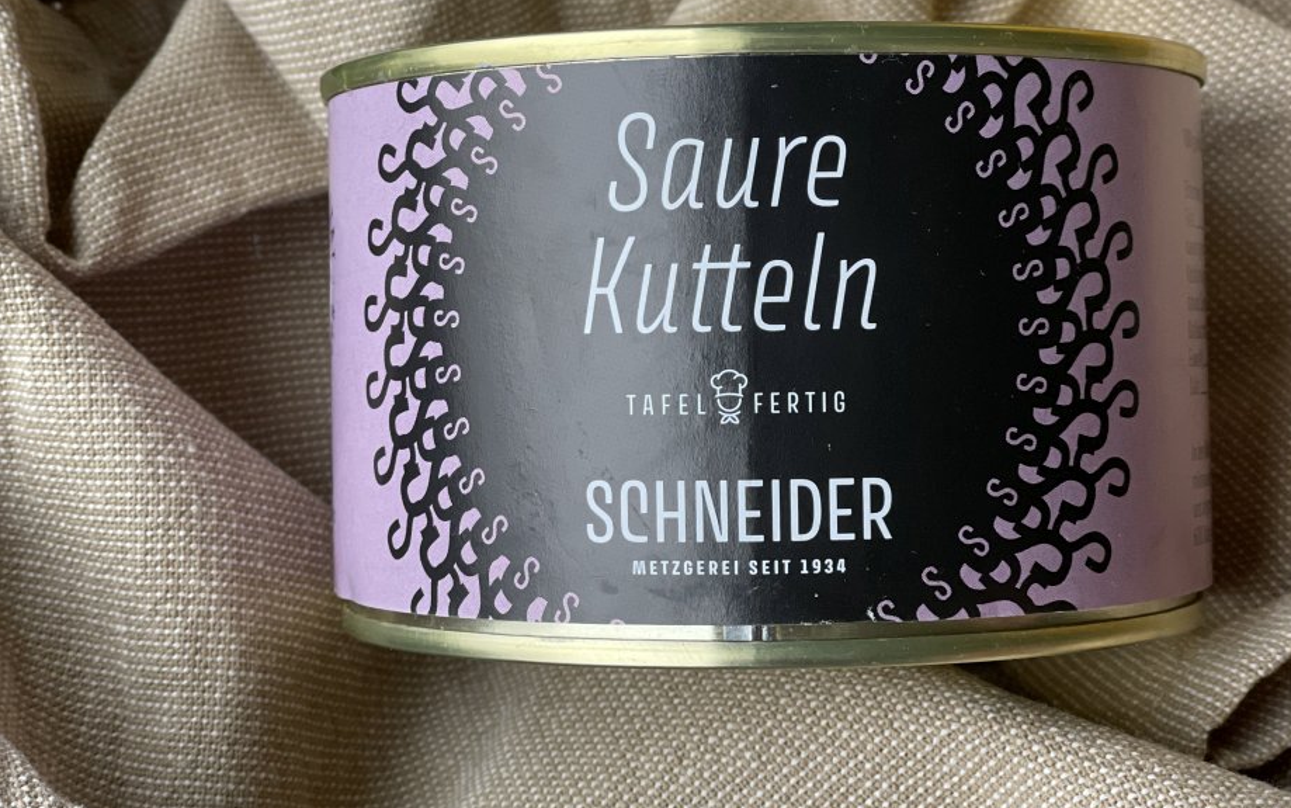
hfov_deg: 27.8
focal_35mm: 74
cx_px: 649
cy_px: 247
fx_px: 2604
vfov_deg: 17.6
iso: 100
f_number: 2
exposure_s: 1/122
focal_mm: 6
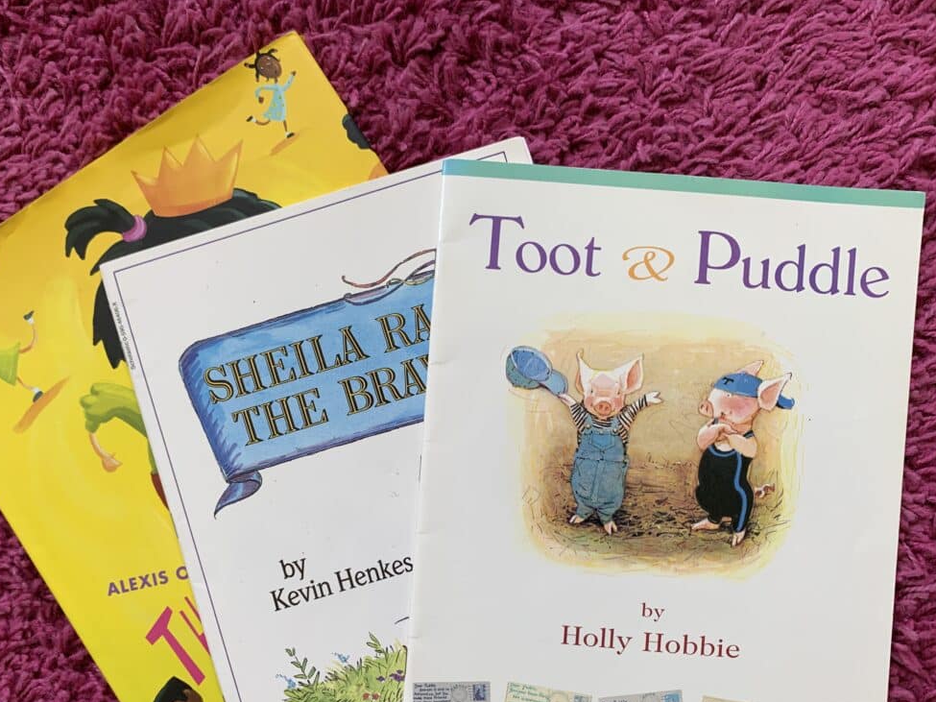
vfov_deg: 43.9
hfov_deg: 56.8
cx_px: 430
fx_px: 865
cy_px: 431
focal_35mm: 32
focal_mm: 4.25
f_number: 1.8
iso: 80
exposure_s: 1/121
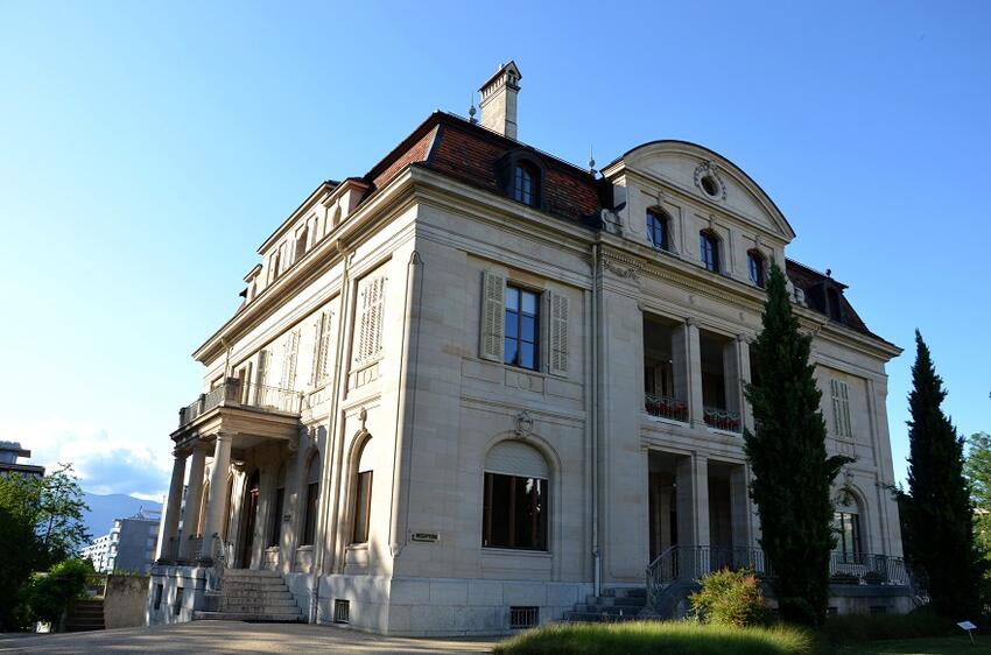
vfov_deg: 47.7
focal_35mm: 27
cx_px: 496
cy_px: 328
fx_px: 741
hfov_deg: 67.5
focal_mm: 18
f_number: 7.1
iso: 100
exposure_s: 1/200
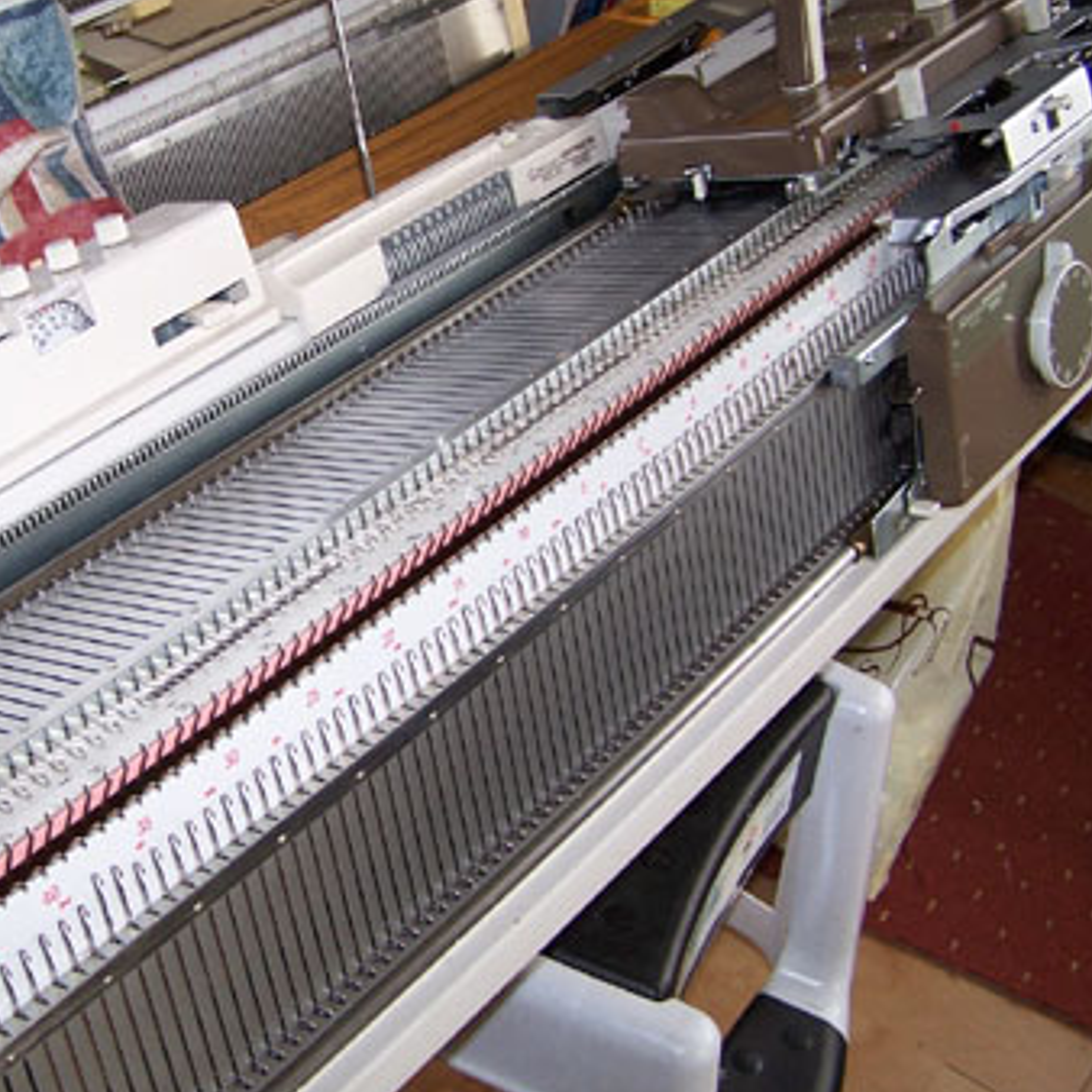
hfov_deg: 31.1
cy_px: 493
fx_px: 1927
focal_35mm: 54
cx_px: 270
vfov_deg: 31.6
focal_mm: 6.3
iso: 80
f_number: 2.8
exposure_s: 1/60
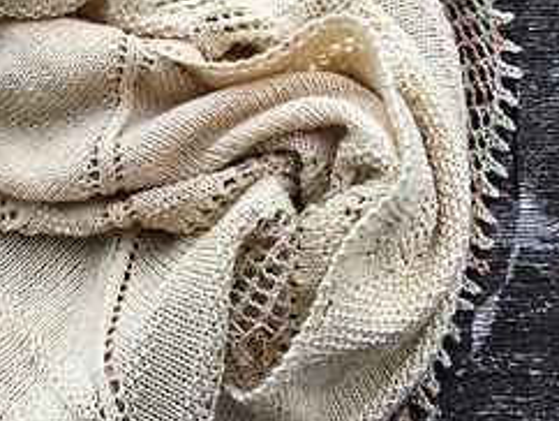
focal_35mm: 64
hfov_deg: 29.0
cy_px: 228
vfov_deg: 23.0
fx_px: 1035
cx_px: 53
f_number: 2.4
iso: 25
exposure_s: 1/212
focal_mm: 3.3
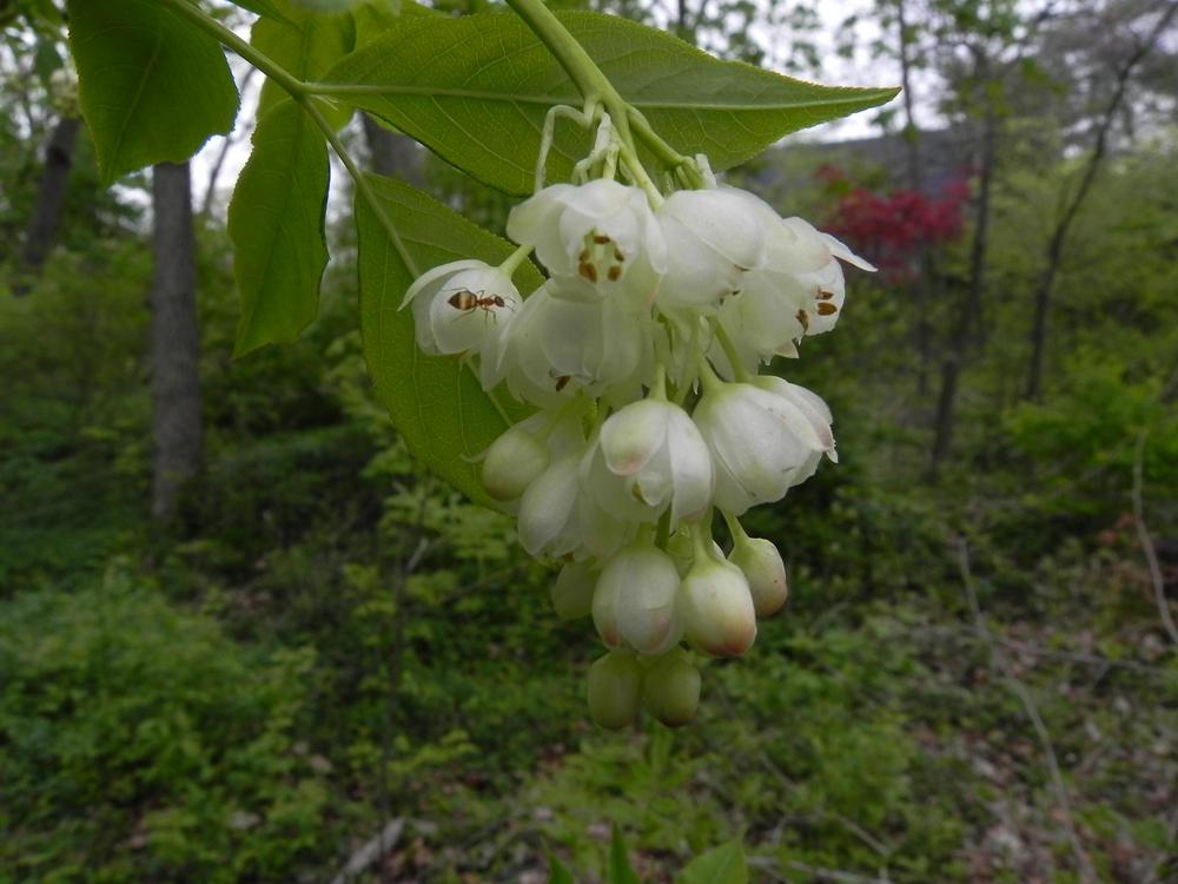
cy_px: 442
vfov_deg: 53.1
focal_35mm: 26
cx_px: 589
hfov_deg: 67.3
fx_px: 885
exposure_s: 1/189
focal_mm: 4.6
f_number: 5.6
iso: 160
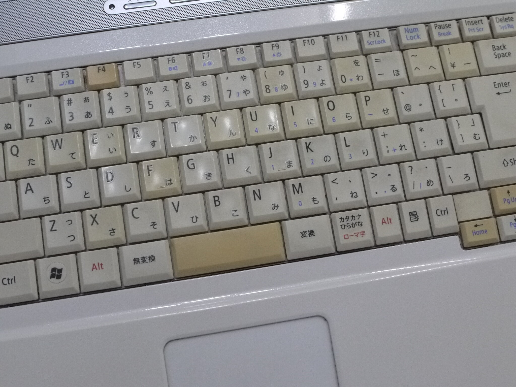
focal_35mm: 40
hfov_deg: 46.8
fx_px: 596
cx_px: 258
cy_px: 194
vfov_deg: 36.0
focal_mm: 20
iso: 1600
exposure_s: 1/250
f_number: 8
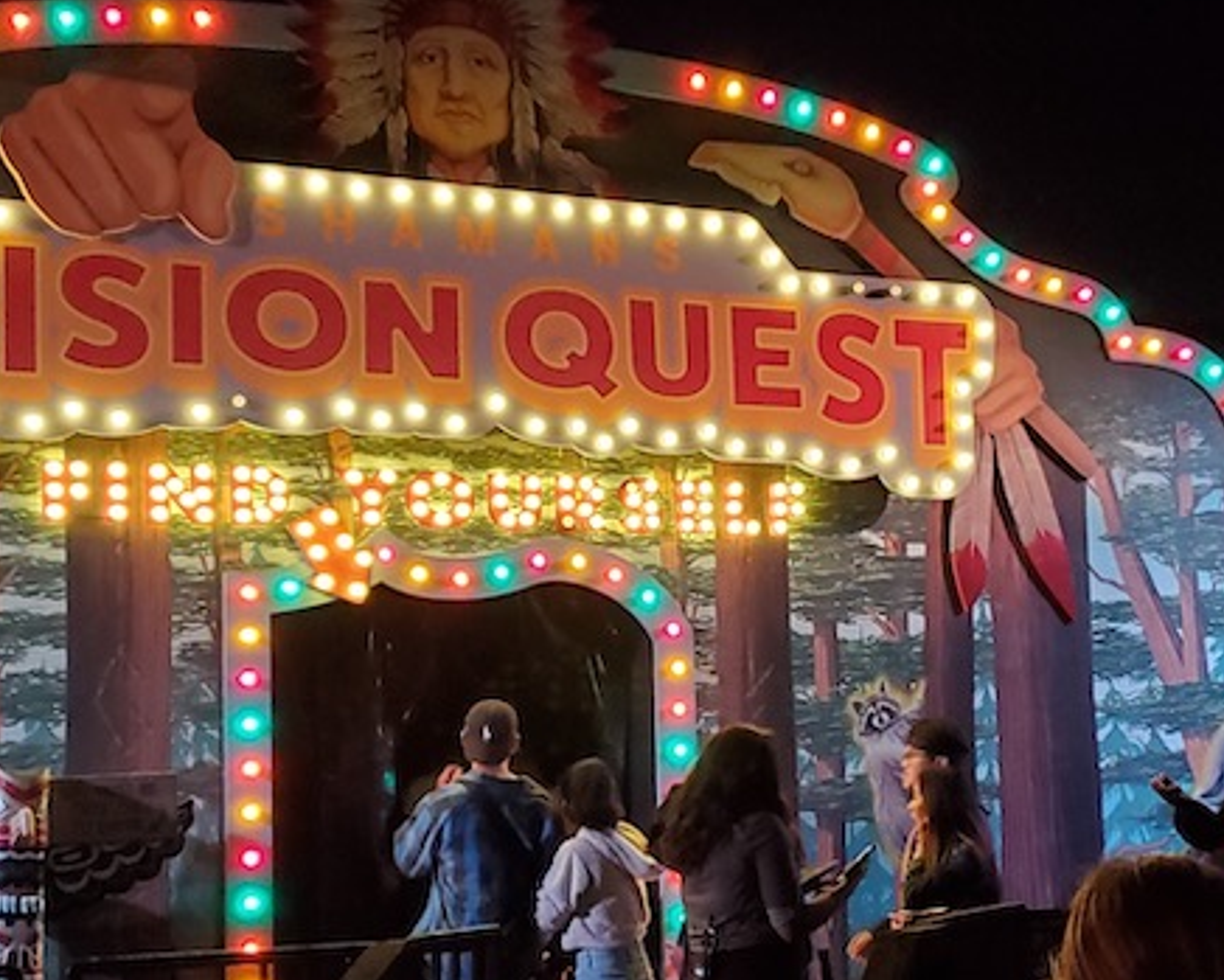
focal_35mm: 57
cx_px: 671
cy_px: 560
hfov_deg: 33.0
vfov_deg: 26.7
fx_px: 2065
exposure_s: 1/59
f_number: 1.5
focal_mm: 4.3
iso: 640
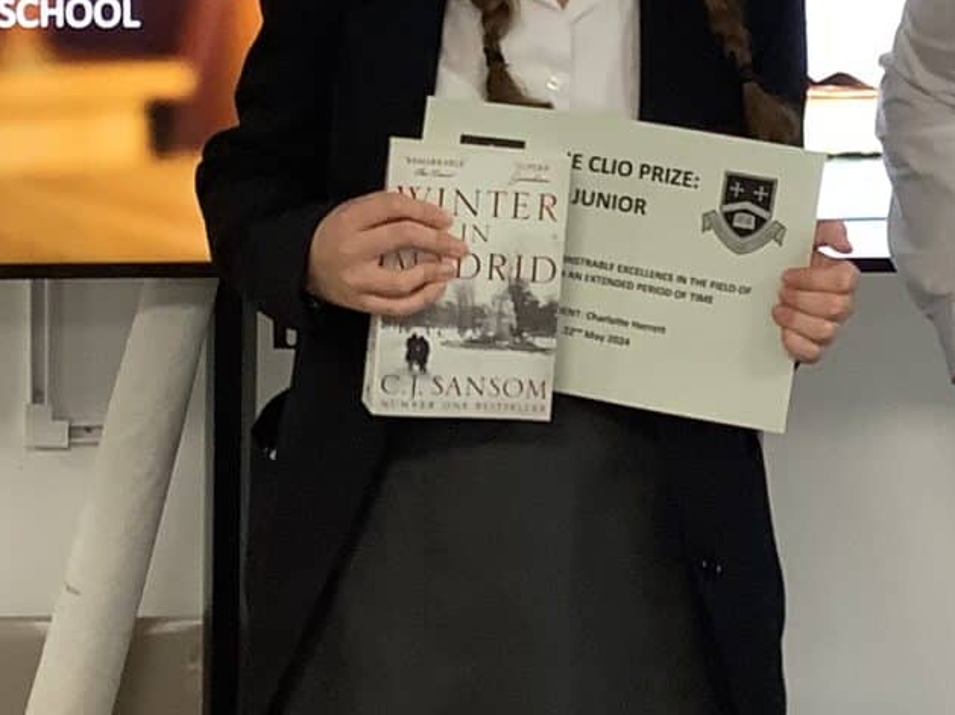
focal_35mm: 101
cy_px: -14
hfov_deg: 19.4
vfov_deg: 14.4
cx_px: 630
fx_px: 2785
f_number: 2.4
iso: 160
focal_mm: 3.3
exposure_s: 1/50
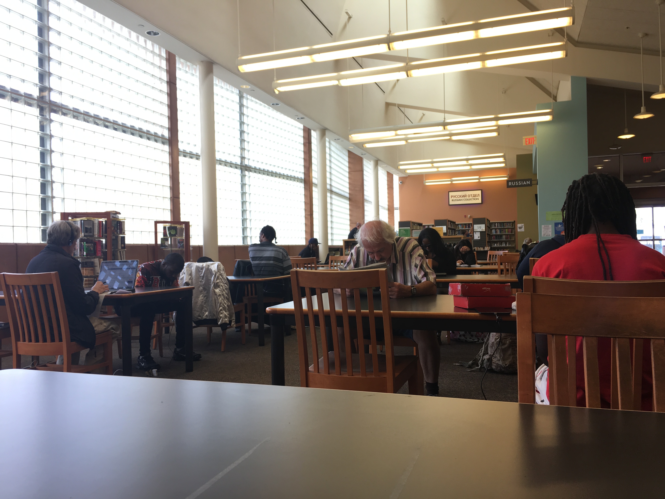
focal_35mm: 29
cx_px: 332
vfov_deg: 48.2
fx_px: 557
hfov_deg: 61.7
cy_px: 250
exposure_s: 1/60
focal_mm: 4.15
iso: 25
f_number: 2.2
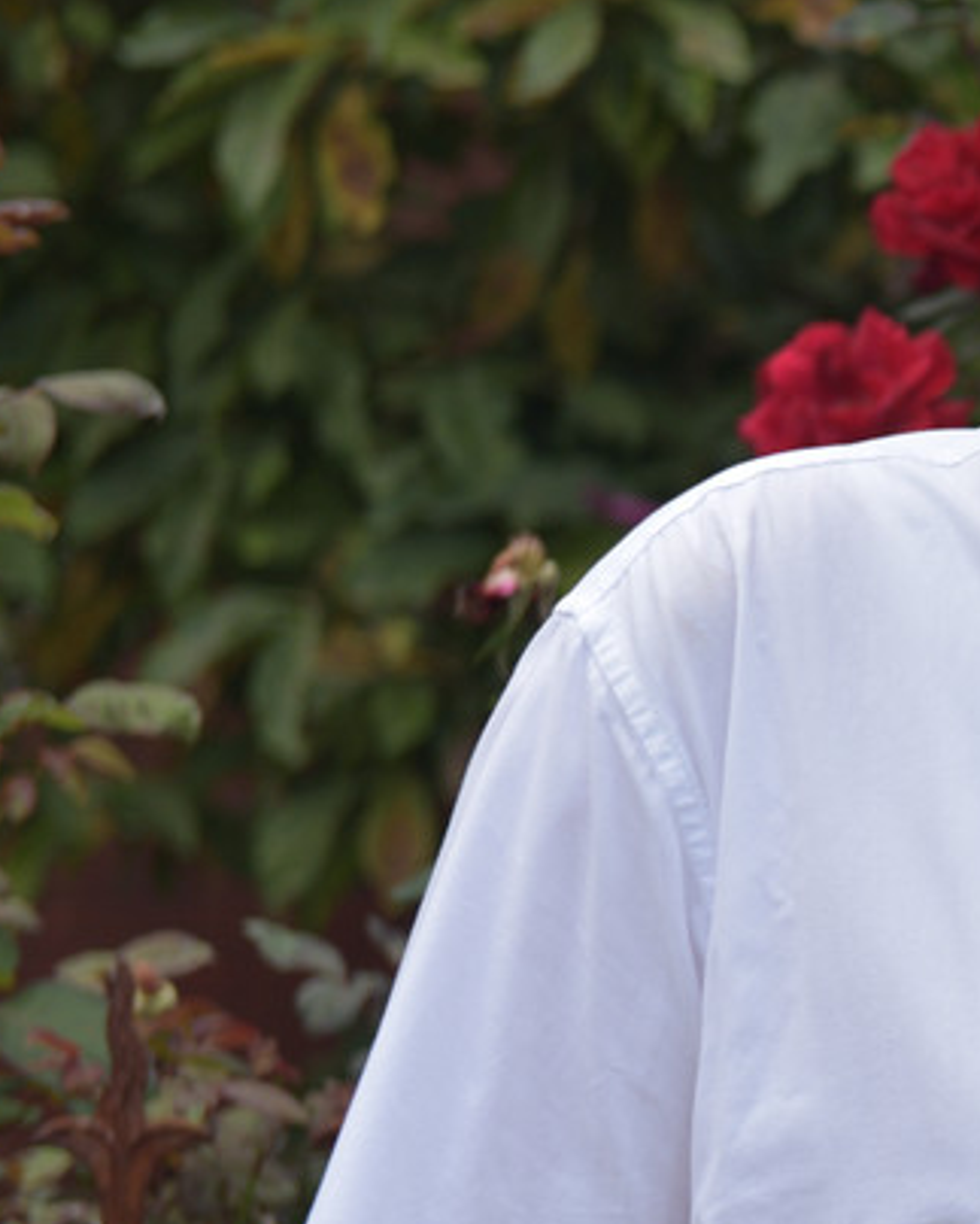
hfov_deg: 8.6
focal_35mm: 173
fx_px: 6265
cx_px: 1772
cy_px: 614
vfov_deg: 11.1
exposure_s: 1/250
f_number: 4
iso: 100
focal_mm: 62
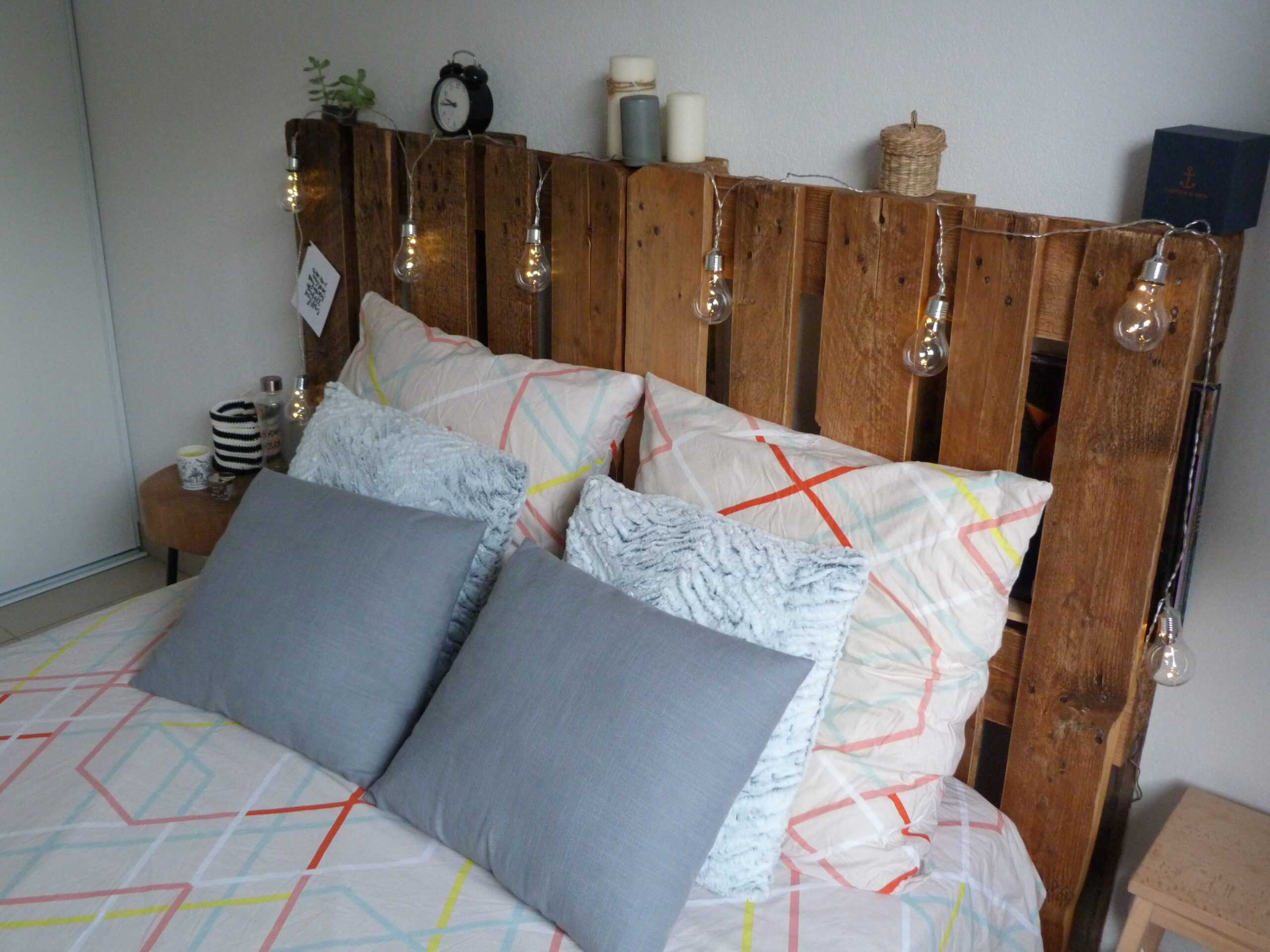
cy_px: 476
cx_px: 635
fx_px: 1211
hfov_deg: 55.4
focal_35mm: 33
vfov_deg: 42.9
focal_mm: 5.9
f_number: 3
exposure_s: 1/30
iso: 400
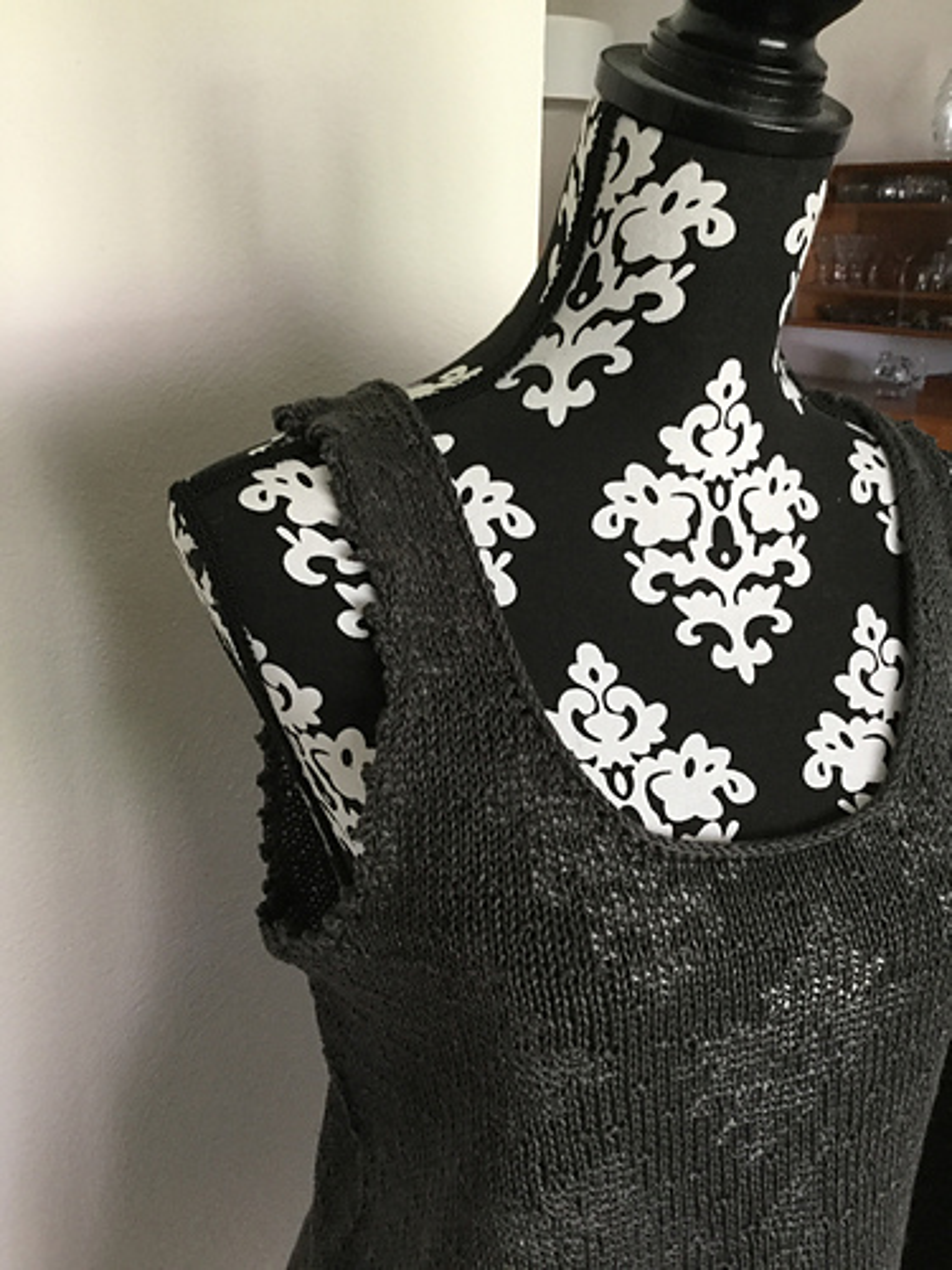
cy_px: 635
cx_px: 476
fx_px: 1137
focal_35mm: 31
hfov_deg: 45.4
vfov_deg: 58.4
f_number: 2.4
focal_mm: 3.3
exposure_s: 1/30
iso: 125
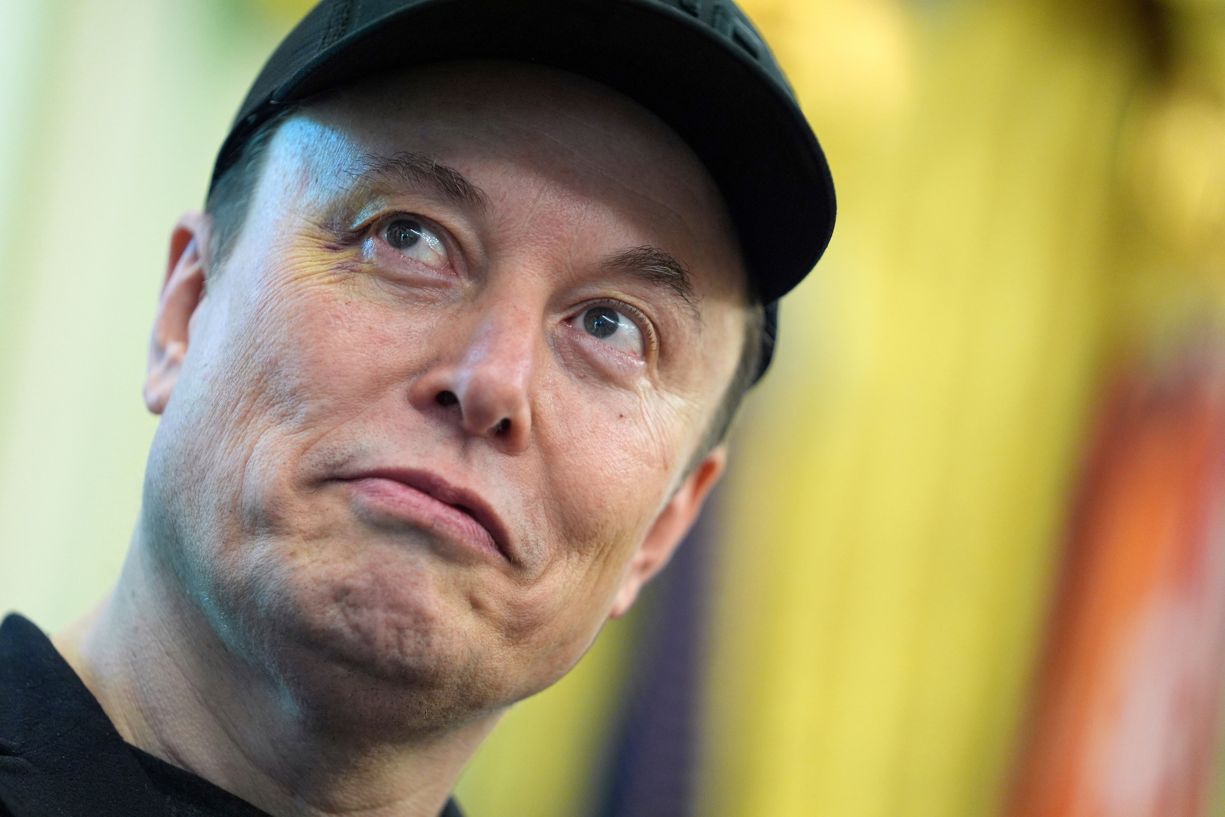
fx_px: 6805
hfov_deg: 10.3
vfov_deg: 6.9
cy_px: 408
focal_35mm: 200
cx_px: 612
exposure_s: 1/250
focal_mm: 200
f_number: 2.8
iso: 2000
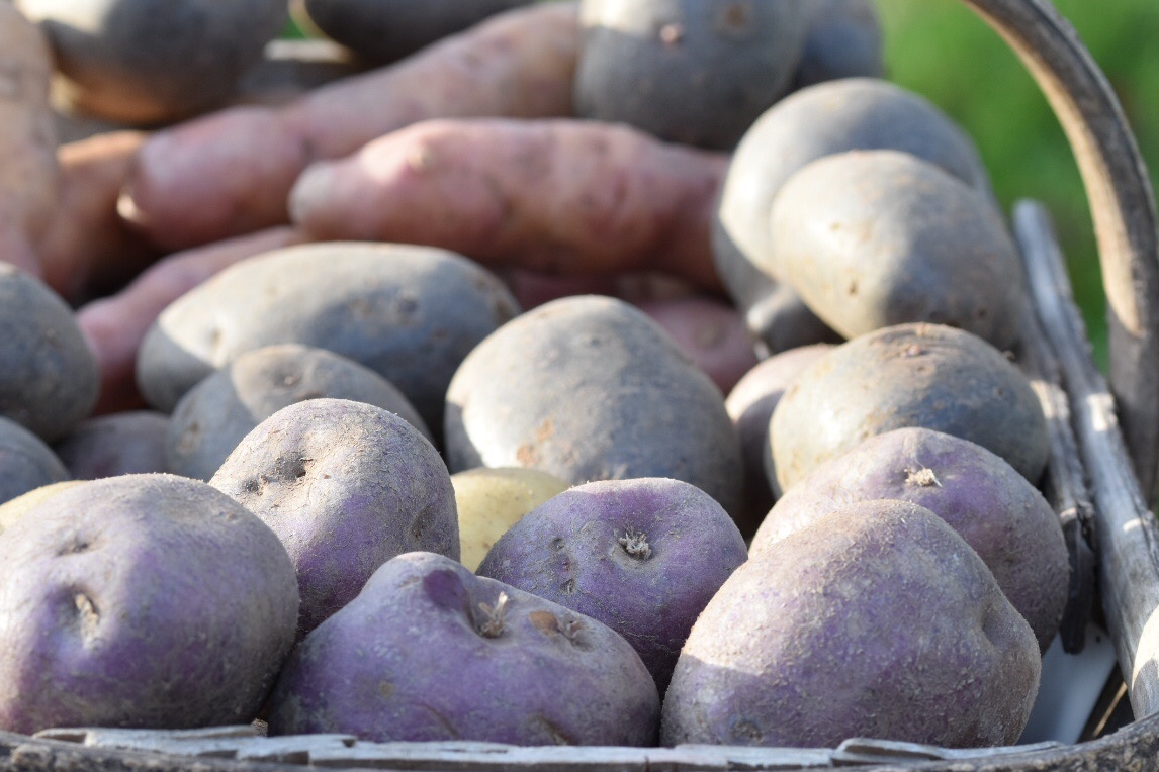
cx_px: 454
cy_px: 375
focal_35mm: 223
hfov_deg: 9.2
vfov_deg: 6.2
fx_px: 7169
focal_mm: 105
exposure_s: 1/200
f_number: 7.1
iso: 400
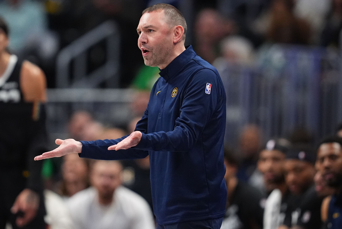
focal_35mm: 600
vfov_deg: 2.3
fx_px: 5705
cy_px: 114
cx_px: 171
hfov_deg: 3.4
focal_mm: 400
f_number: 3.2
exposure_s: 1/1600
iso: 5000
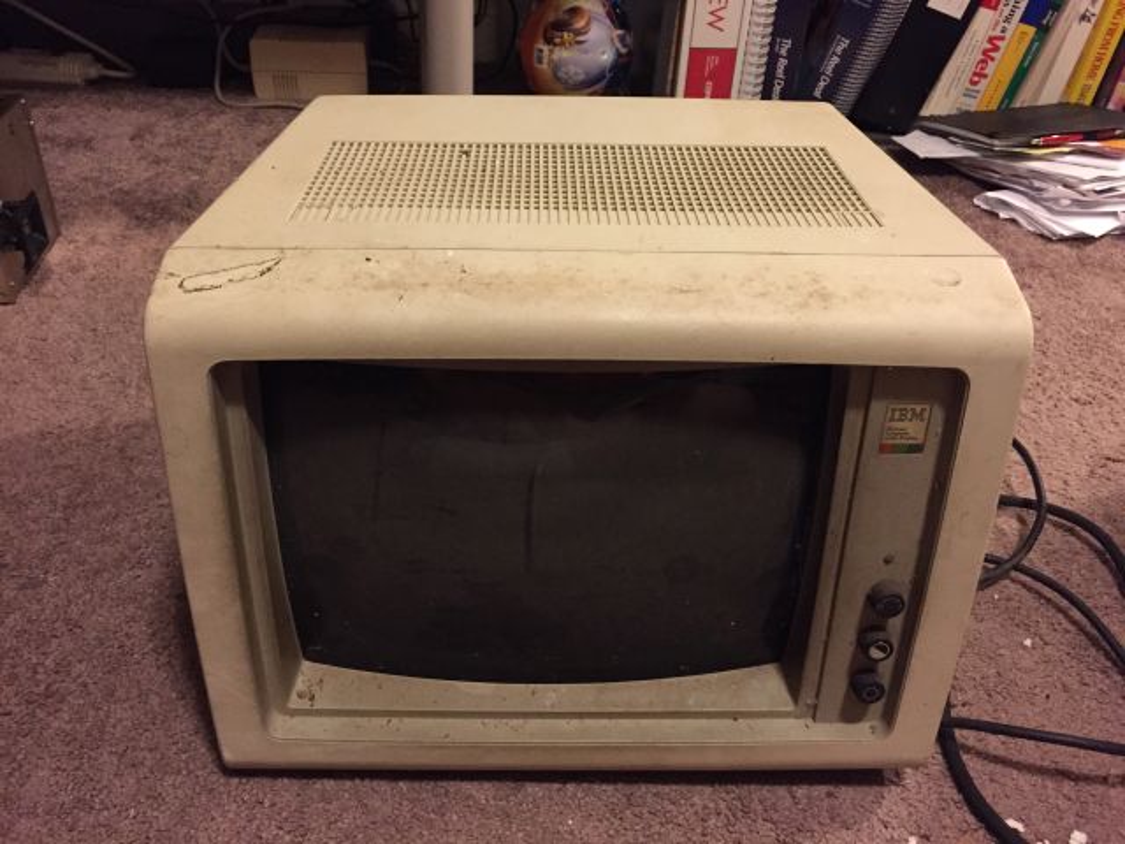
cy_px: 422
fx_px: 942
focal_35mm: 29
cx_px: 562
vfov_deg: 48.2
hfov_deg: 61.7
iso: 320
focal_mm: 4.15
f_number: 2.2
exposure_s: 1/15
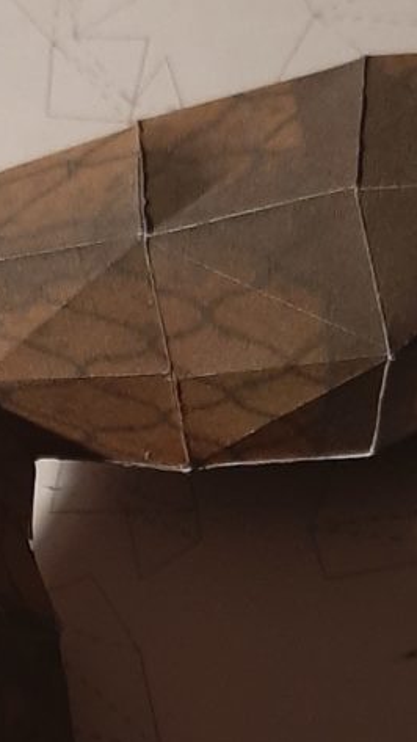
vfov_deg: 24.3
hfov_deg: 14.4
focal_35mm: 83
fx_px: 1632
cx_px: 30
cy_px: 758
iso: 250
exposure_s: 1/25
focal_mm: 3.93
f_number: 1.7
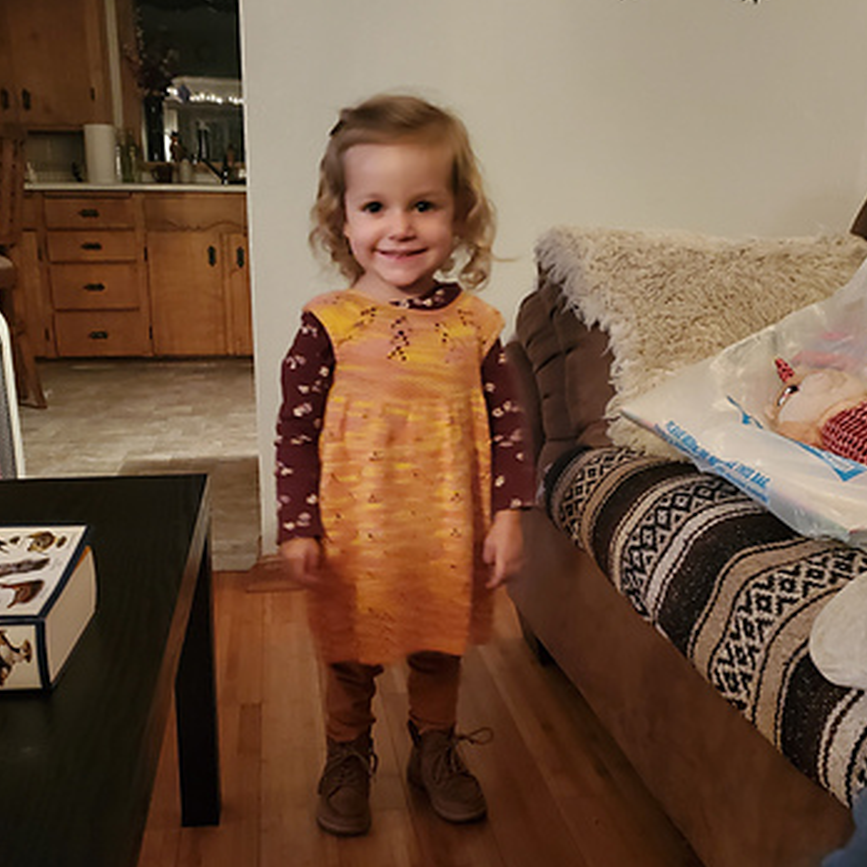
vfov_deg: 49.4
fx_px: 935
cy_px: 523
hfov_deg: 49.7
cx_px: 415
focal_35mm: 33
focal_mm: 4.3
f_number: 1.5
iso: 500
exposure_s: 1/13
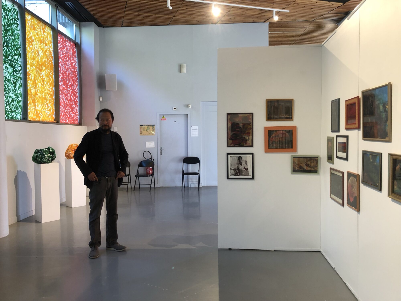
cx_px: 200
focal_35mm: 28
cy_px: 150
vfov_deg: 49.7
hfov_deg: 63.4
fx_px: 324
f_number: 1.8
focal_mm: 3.99
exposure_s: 1/33
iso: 40
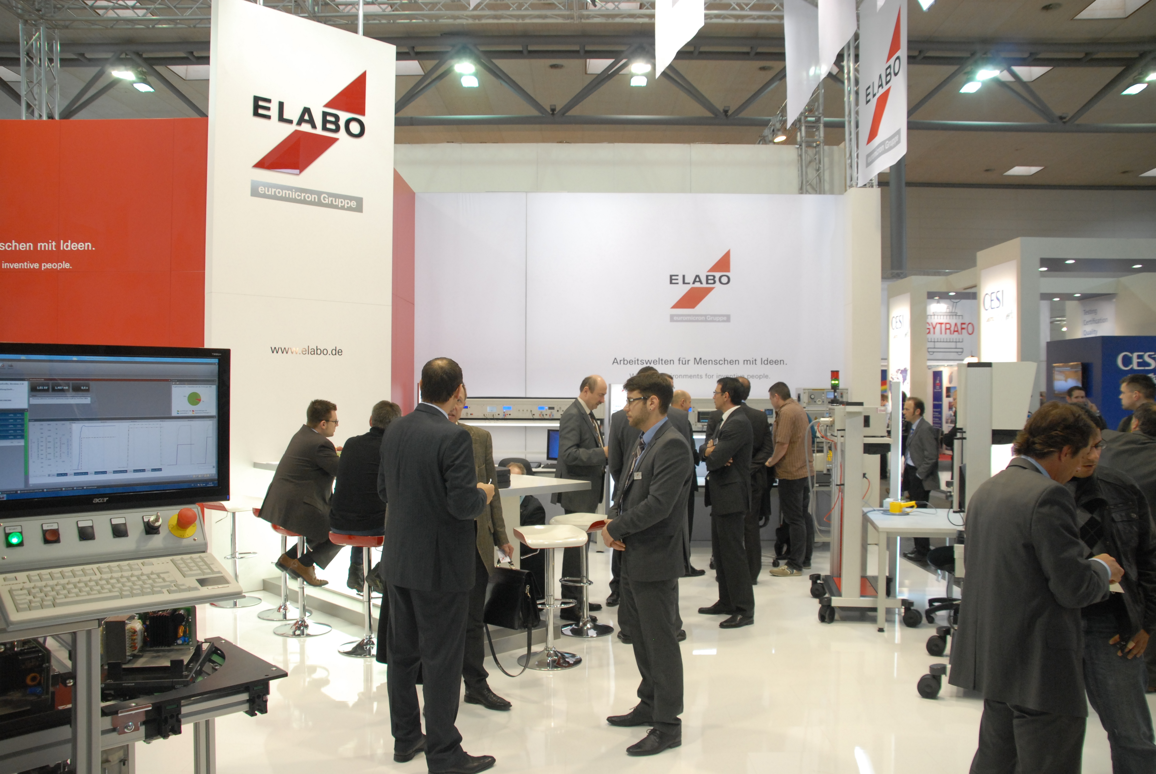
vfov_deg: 48.0
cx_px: 578
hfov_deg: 67.3
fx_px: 868
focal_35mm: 27
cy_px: 387
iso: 640
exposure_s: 1/80
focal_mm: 18
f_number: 5.6
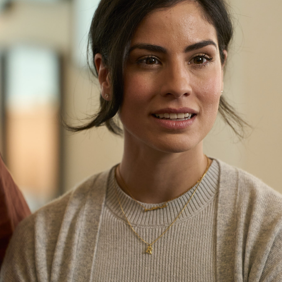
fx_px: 2359
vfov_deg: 6.8
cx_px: 141
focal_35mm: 256
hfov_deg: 6.8
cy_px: 144
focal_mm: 200
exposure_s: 1/200
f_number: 3.5
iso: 3200
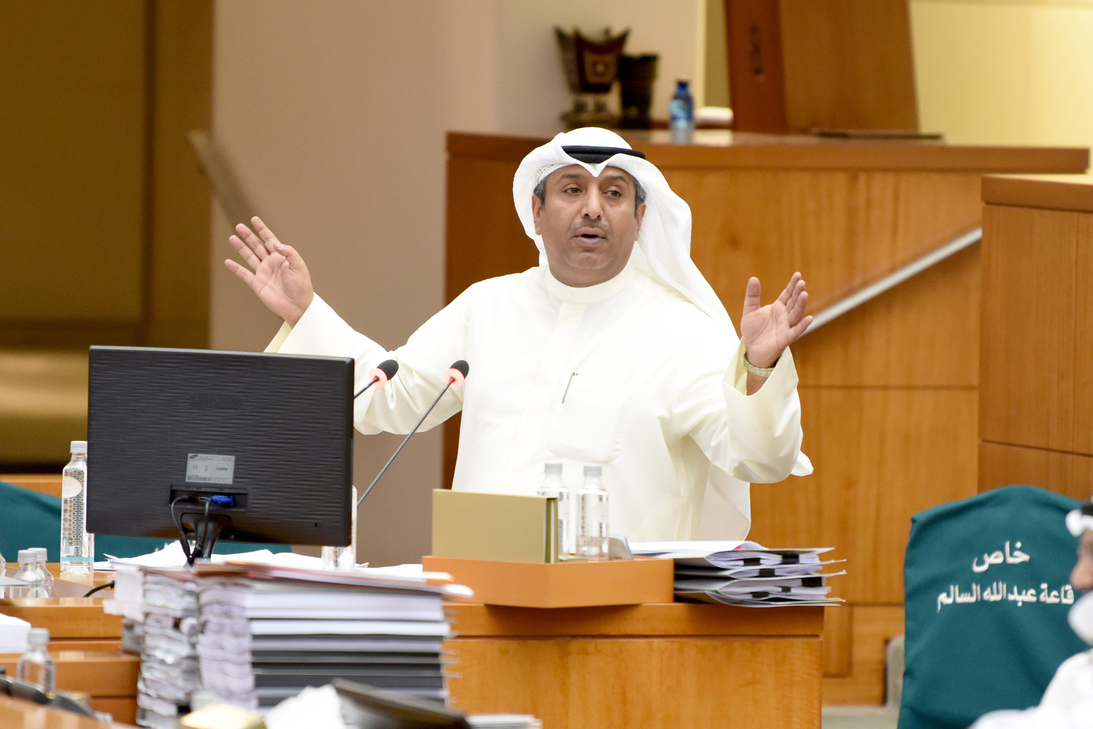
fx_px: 6074
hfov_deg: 10.3
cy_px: 364
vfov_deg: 6.9
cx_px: 546
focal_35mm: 200
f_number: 2.8
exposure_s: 1/200
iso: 1600
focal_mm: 200
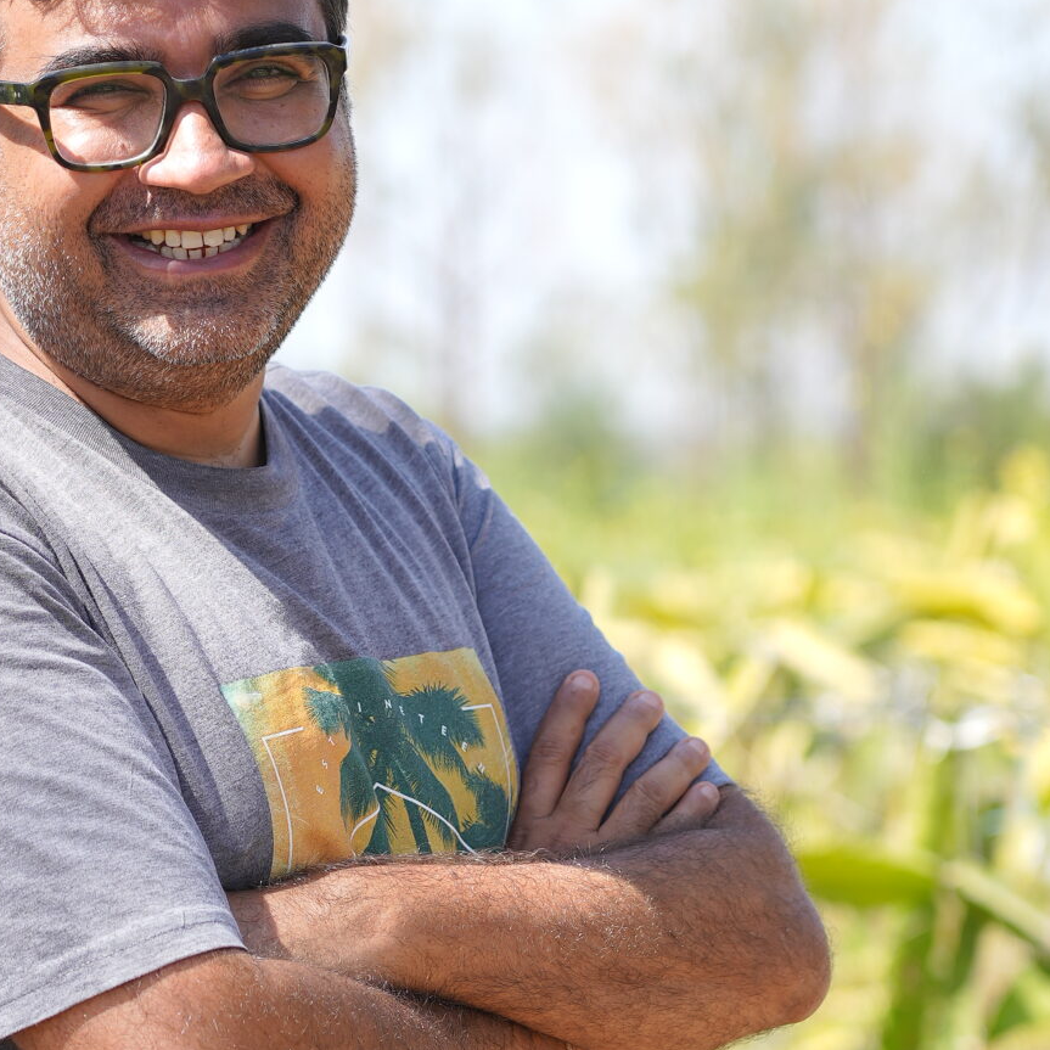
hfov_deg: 7.2
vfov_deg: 7.2
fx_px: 8305
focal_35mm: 242
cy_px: 684
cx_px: 499
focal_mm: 96
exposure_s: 1/250
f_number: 4
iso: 100
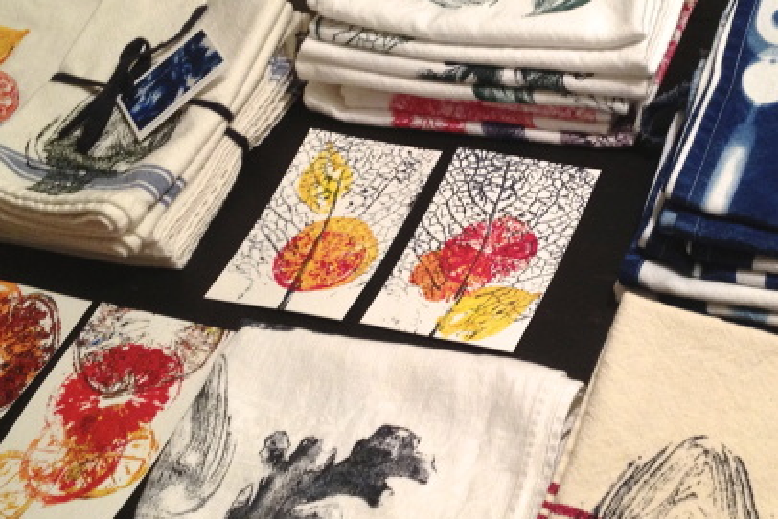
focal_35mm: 56
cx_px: 507
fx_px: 1211
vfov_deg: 24.2
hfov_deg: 35.3
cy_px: 274
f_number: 2.4
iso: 200
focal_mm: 4.28
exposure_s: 1/20
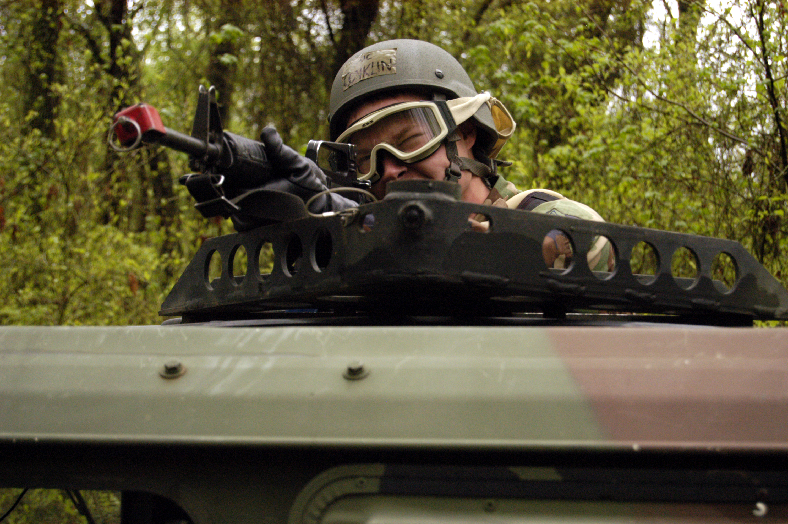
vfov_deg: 16.5
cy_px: 262
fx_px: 1804
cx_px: 394
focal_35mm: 82
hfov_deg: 24.6
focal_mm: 55
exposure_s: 1/500
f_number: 5.6
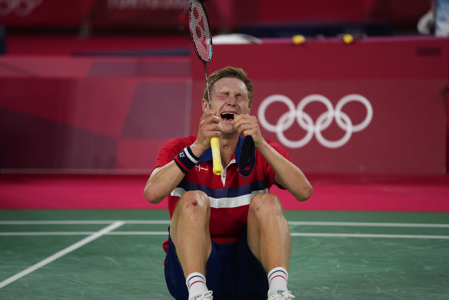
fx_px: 2495
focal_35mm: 200
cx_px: 224
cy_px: 150
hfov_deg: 10.3
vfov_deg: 6.9
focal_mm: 200
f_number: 2.8
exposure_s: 1/2500
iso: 3200
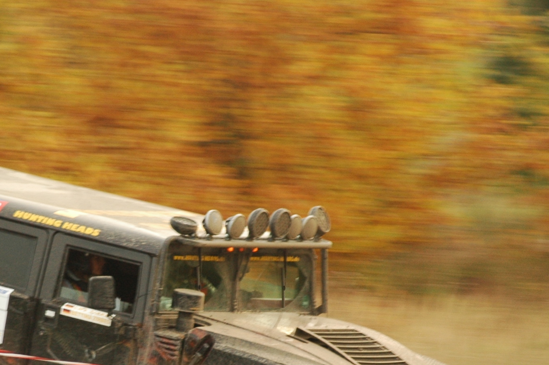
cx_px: 151
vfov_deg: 2.4
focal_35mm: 562
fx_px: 8561
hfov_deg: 3.7
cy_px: 328
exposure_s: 1/60
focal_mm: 170
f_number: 9
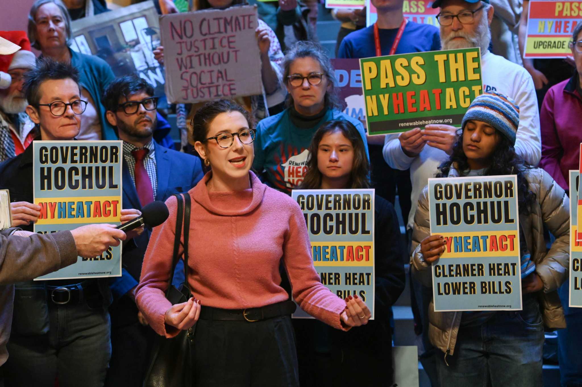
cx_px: 291
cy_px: 194
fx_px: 1211
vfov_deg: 18.2
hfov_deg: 27.0
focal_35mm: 75
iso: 6400
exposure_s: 1/40
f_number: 5
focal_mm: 75
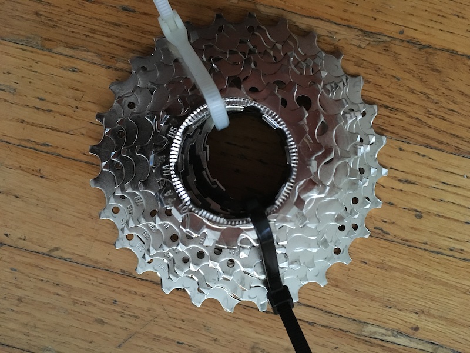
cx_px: 235
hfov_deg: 61.7
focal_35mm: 29
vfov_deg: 48.2
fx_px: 394
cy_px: 176
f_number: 2.2
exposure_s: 1/15
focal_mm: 4.15
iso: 500
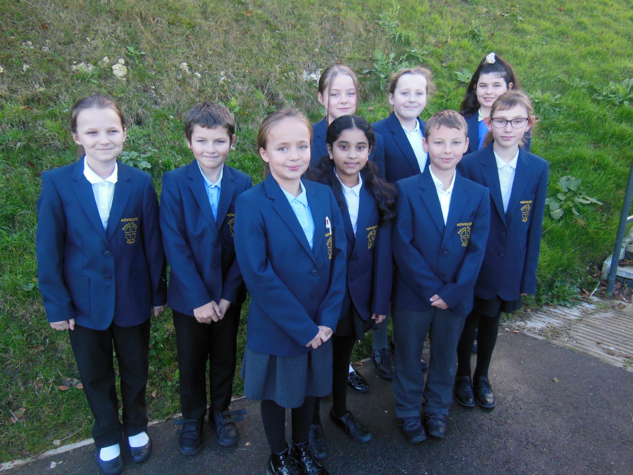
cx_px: 316
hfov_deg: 69.4
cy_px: 238
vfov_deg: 54.9
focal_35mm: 25
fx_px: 457
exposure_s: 1/250
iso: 400
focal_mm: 4.5
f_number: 3.5
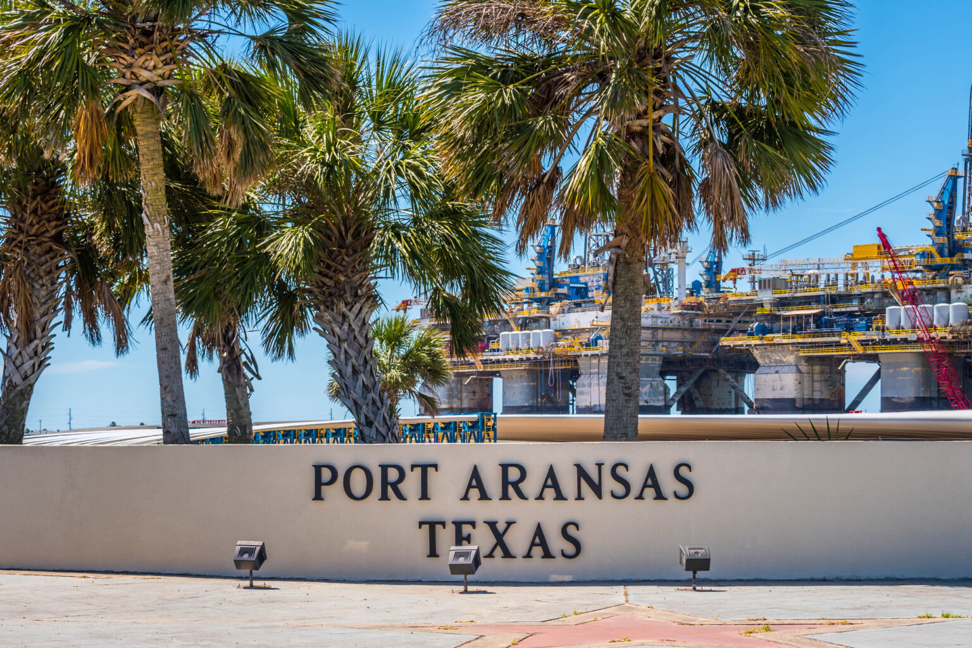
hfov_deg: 24.8
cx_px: 486
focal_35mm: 82
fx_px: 2214
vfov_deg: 16.7
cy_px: 324
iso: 100
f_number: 10
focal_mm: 55
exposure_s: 1/250
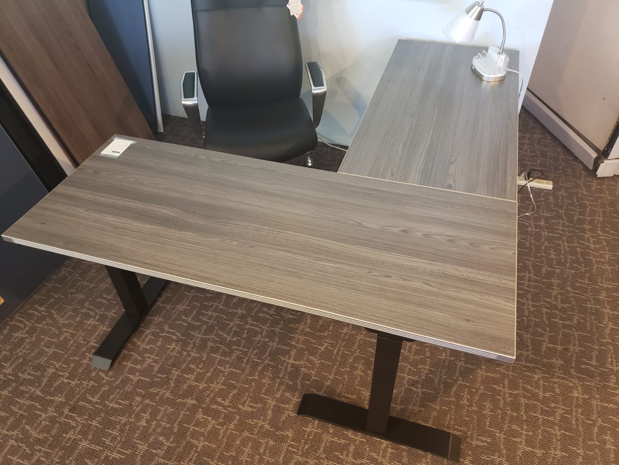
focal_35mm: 26
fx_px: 465
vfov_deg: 53.1
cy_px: 232
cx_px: 310
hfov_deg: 67.3
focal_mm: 4.3
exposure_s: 1/15
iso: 250
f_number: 1.5
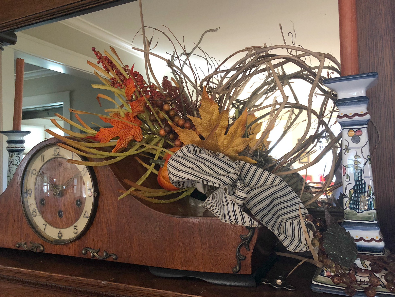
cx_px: 198
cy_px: 148
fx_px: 331
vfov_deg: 48.2
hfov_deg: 61.7
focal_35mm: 29
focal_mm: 3.99
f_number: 1.8
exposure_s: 1/15
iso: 100
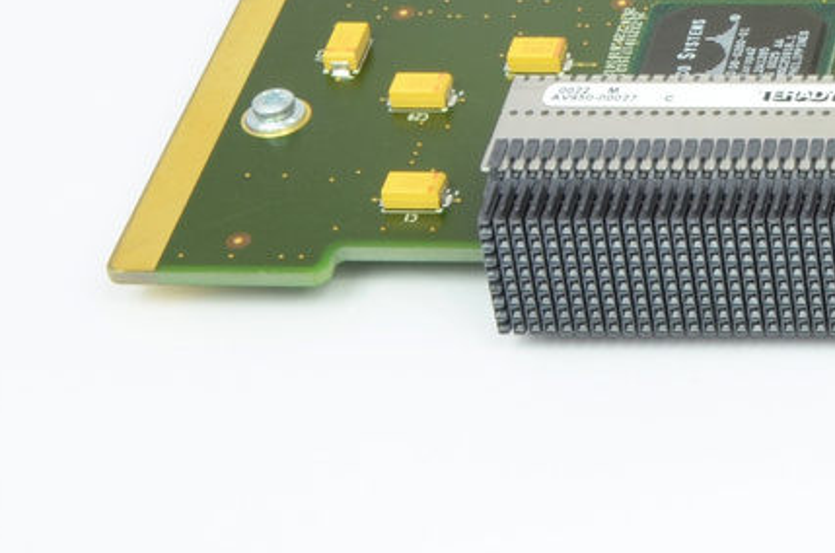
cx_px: 1528
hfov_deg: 11.3
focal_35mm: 168
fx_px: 3888
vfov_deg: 7.9
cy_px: -406
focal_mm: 30
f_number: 14
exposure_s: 1.6
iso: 100
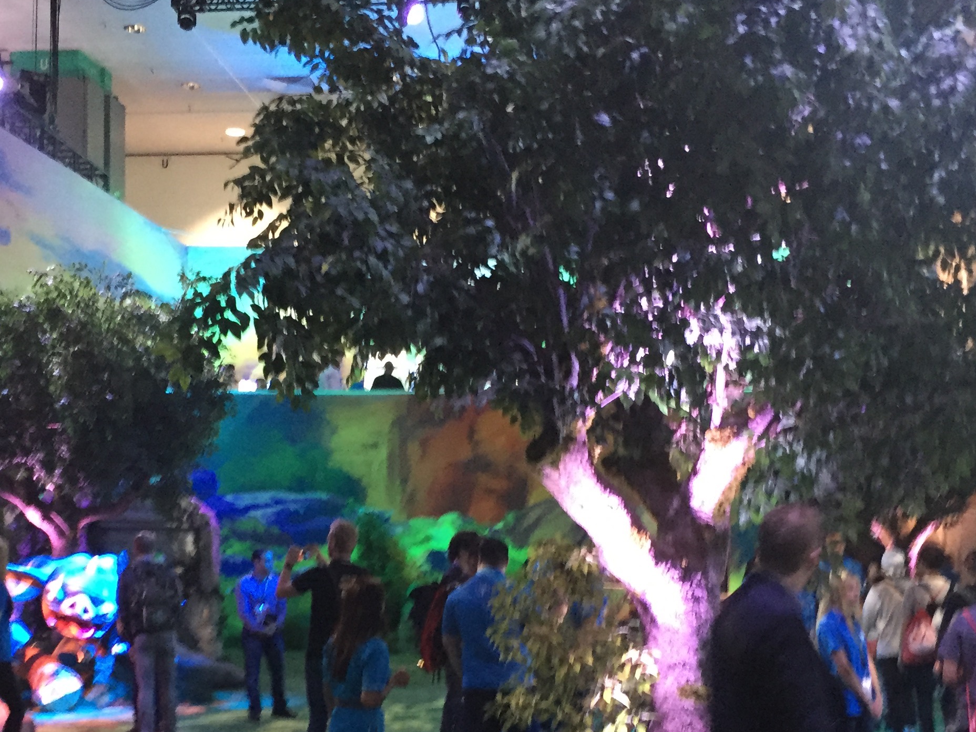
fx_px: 1438
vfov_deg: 28.0
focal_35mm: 51
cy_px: 580
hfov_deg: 37.4
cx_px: 412
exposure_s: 1/17
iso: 250
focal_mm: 4.15
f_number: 2.2
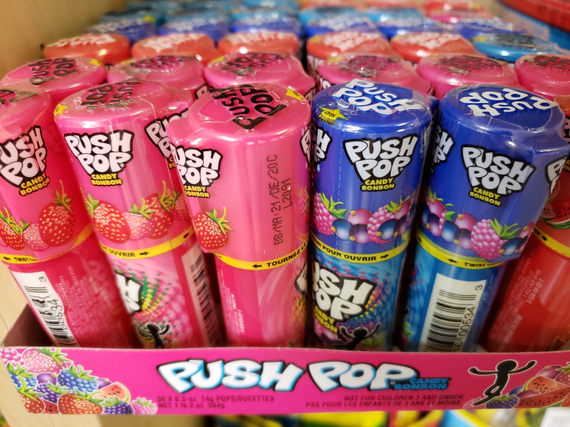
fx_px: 428
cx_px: 285
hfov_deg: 67.3
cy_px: 214
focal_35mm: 26
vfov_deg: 53.1
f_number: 1.5
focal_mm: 4.3
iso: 250
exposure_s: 1/60
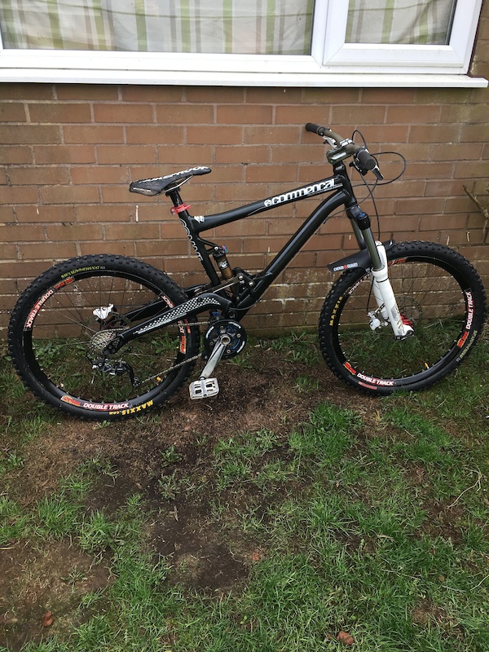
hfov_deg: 48.2
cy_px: 326
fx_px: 546
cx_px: 244
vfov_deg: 61.7
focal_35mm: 29
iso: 25
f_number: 2.2
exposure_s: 1/182
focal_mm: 4.15
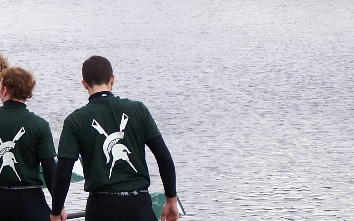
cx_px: 16
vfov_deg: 5.2
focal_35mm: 252
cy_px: 150
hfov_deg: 8.3
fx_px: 2431
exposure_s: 1/500
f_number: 3.2
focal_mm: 19.4
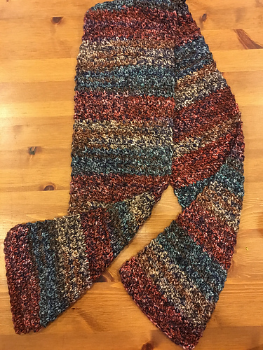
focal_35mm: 29
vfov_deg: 61.7
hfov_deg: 48.2
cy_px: 175
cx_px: 132
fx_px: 294
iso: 250
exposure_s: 1/15
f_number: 2.2
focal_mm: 4.15
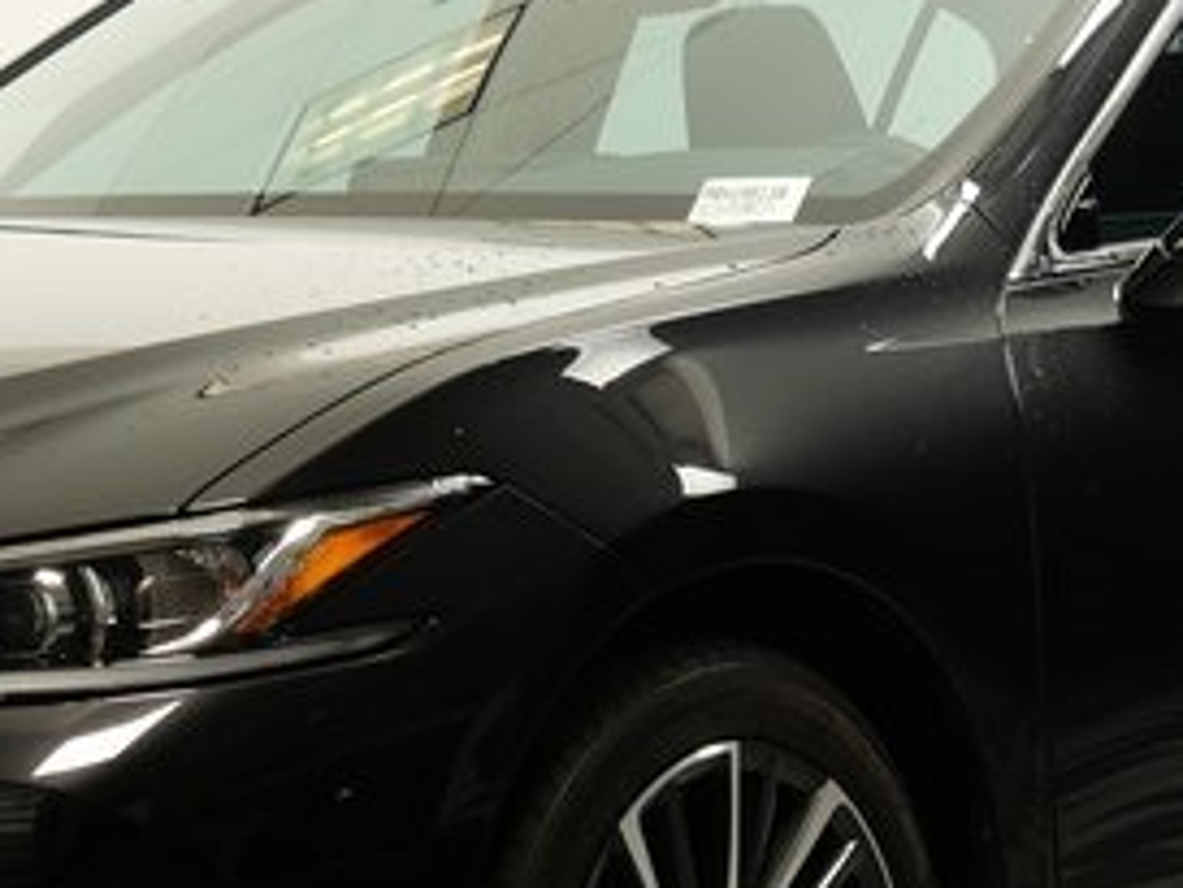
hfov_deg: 12.0
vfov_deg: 9.0
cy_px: 806
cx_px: 481
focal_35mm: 165
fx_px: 5641
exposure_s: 1/200
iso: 200
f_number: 4.5
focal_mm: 22
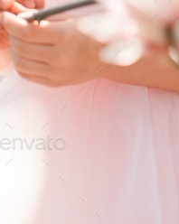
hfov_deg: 5.4
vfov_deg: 6.7
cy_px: -135
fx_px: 1890
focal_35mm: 285
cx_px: 158
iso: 200
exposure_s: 1/1600
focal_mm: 85
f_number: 2.2
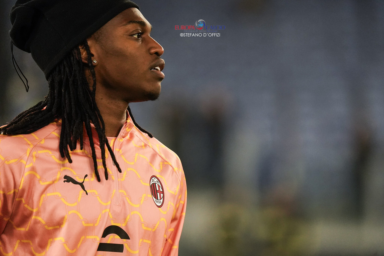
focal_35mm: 600
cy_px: 128
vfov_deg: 2.3
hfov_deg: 3.4
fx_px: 6399
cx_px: 192
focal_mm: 600
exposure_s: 1/1250
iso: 6400
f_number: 6.3
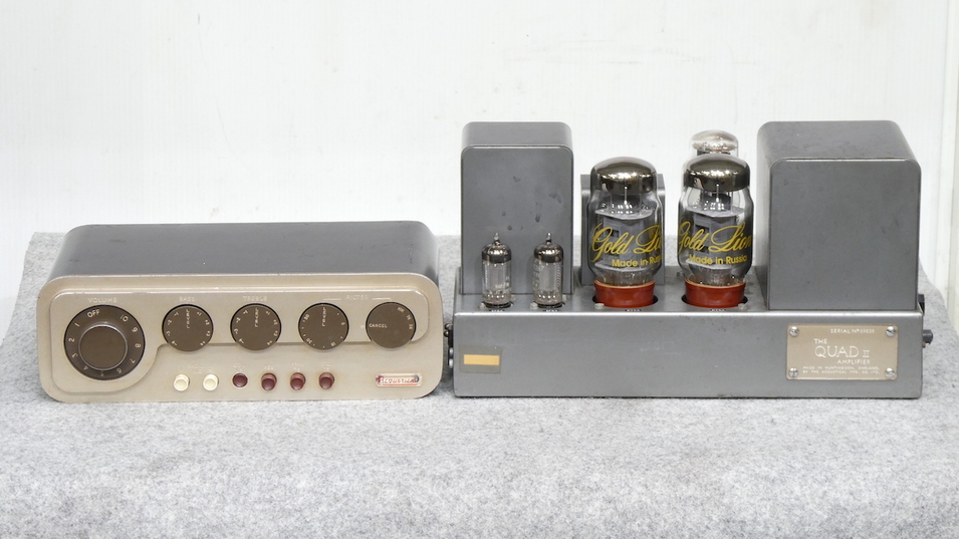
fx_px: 3204
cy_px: 261
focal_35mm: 126
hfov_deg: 17.0
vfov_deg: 9.6
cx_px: 479
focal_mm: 20.6
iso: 200
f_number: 5.1
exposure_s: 1/6
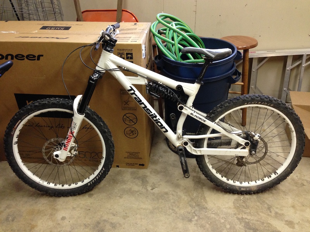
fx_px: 296
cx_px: 155
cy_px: 116
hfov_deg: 55.4
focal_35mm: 33
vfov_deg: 42.9
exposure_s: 1/20
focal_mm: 4.12
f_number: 2.4
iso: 200
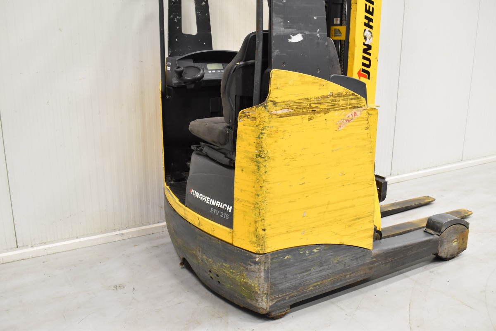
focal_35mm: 34
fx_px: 475
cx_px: 248
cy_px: 166
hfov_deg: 55.1
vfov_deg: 38.4
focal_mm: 23
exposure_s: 1/25
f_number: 6.3
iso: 1600
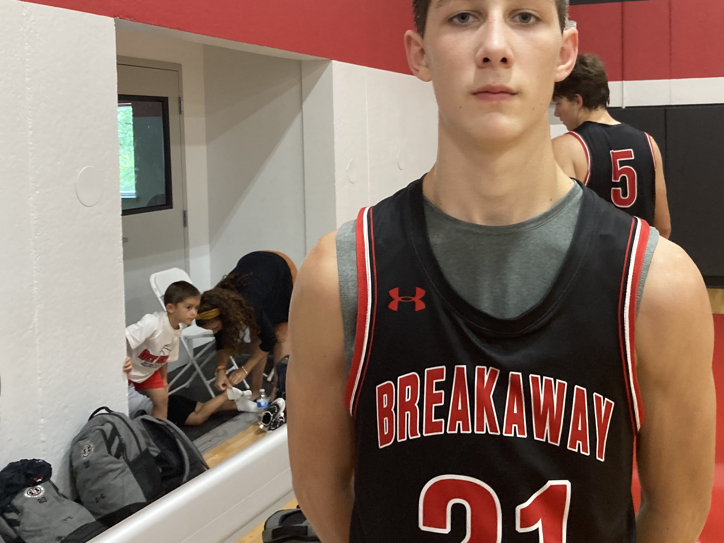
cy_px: 192
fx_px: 899
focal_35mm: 43
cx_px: 430
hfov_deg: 43.7
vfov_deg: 33.4
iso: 160
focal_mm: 3.99
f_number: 1.8
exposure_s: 1/60
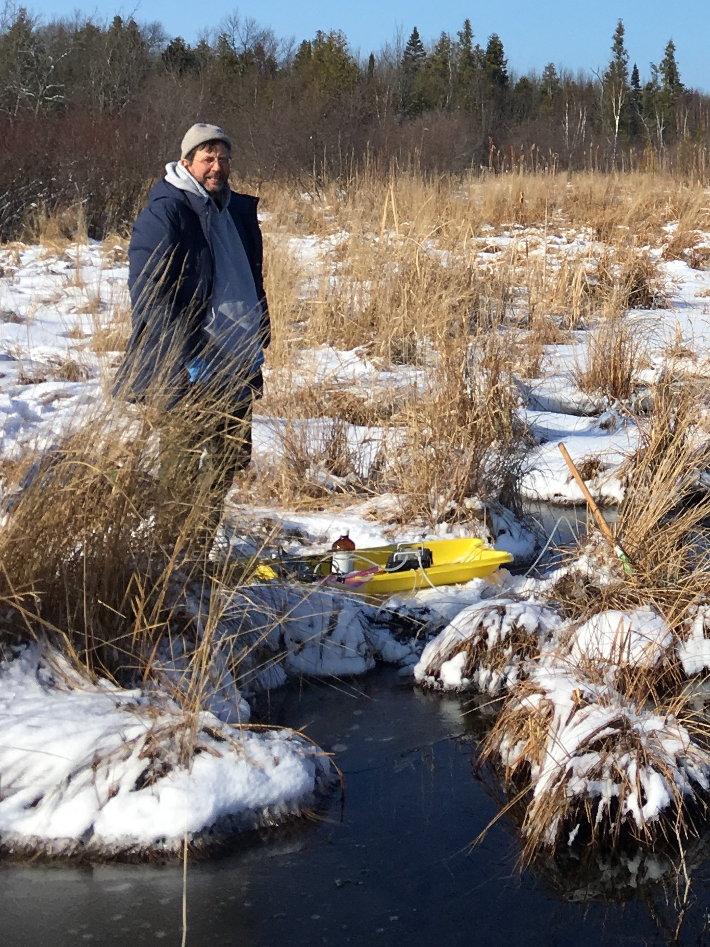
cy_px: 361
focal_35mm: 36
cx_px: 410
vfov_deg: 50.9
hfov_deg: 39.6
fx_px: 985
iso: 25
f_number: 2.2
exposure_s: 1/2198
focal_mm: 4.15
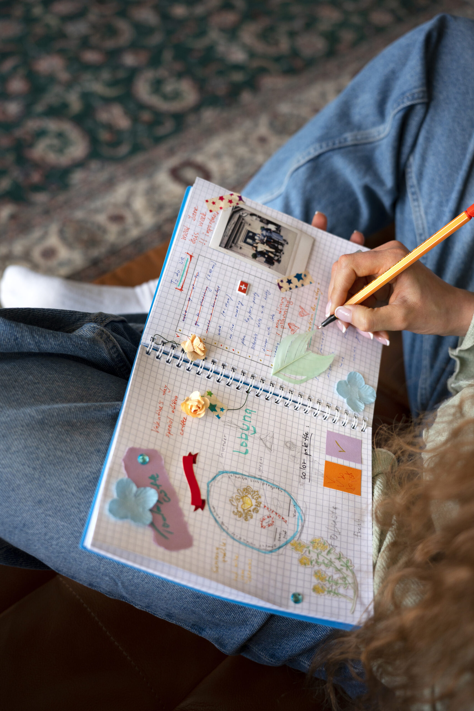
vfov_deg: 50.7
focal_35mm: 38
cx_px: 237
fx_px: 750
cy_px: 356
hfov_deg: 35.1
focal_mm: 38
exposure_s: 1/250
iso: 800
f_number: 2.8
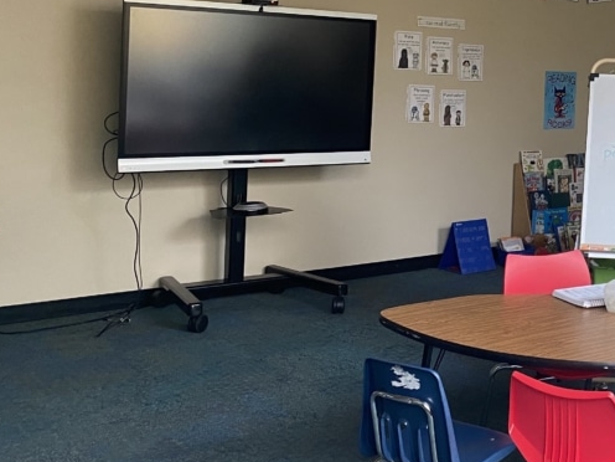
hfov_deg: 32.4
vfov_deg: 26.5
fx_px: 959
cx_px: 630
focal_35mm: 54
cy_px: 84
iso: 200
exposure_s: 1/60
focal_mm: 4.25
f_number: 1.8
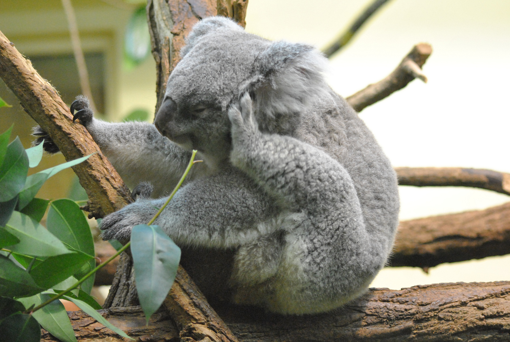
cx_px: 255
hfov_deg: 15.9
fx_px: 1830
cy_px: 171
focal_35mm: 129
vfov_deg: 10.7
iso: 1600
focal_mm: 86
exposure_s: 1/125
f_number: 4
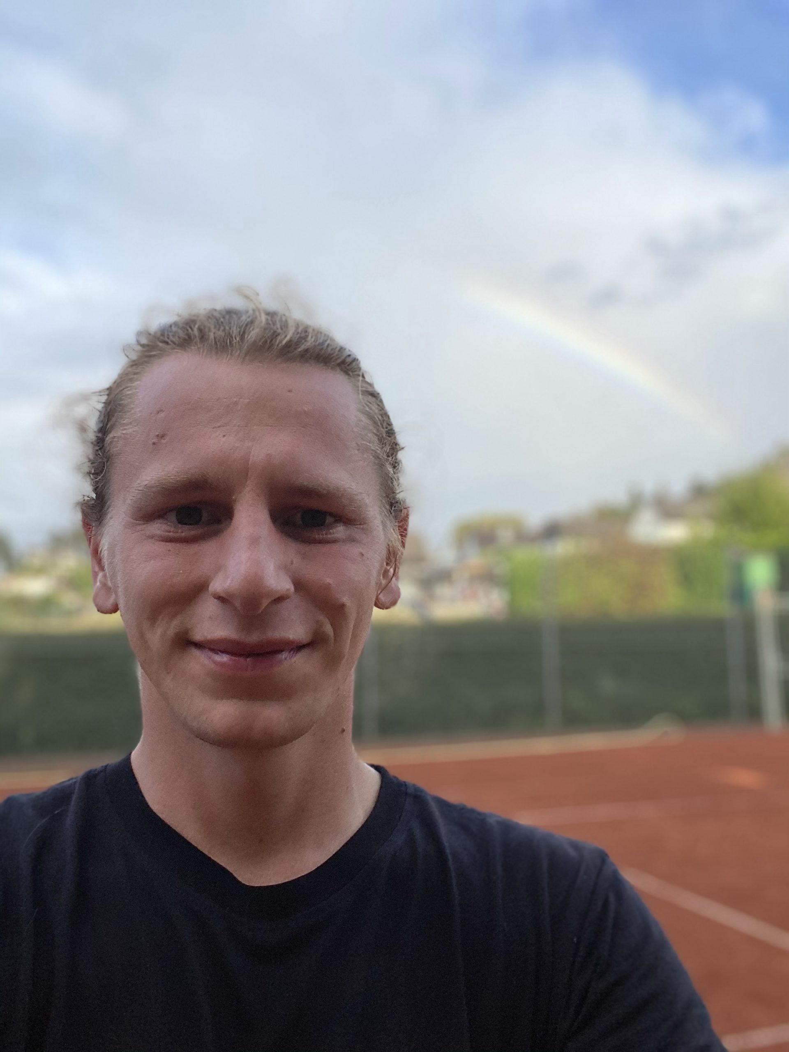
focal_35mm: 30
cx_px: 394
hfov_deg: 46.8
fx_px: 912
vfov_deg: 60.0
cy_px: 526
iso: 25
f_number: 2.2
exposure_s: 1/1348
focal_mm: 2.71
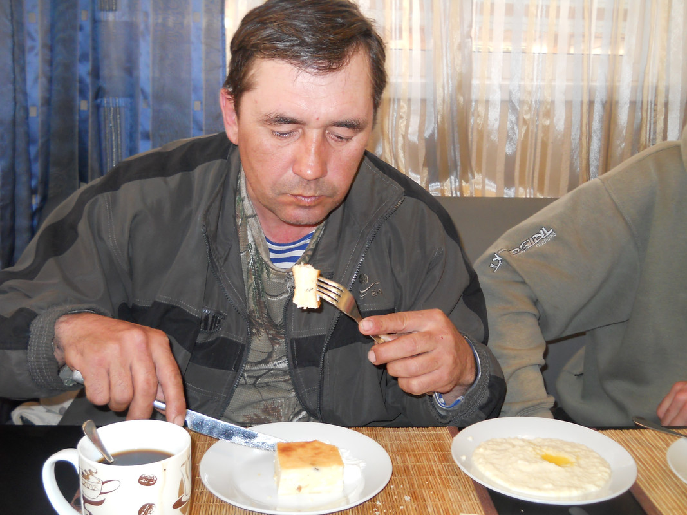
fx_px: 814
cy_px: 258
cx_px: 344
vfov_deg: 35.1
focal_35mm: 41
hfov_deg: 45.8
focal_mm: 6.72
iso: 200
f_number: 3.1
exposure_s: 1/30
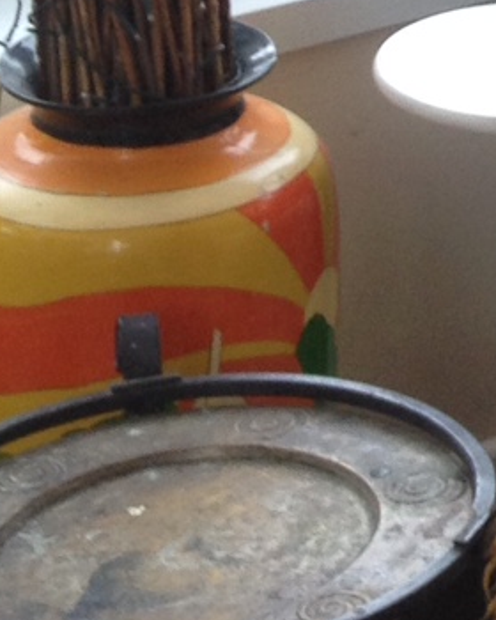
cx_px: 1306
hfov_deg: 7.1
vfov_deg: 9.3
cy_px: -402
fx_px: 3670
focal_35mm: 200
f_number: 2.4
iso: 64
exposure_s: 1/40
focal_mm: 4.28
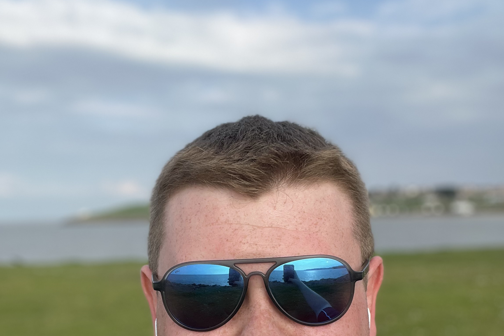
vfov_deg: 30.1
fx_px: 588
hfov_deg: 46.4
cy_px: 319
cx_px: 251
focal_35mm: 42
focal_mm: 2.71
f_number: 2.2
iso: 32
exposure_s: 1/581
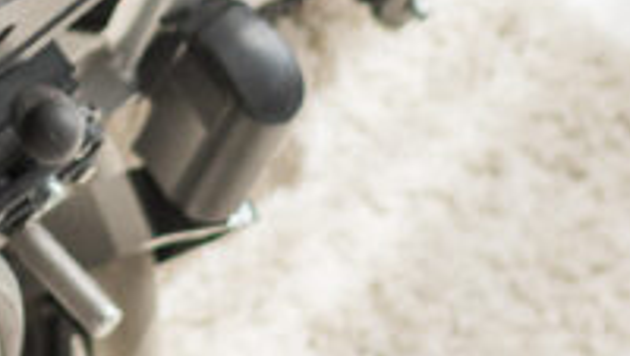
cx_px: -781
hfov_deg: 7.3
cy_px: -824
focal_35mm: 281
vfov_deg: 4.1
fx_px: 4699
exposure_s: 1/400
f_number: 3.2
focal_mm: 35
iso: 200
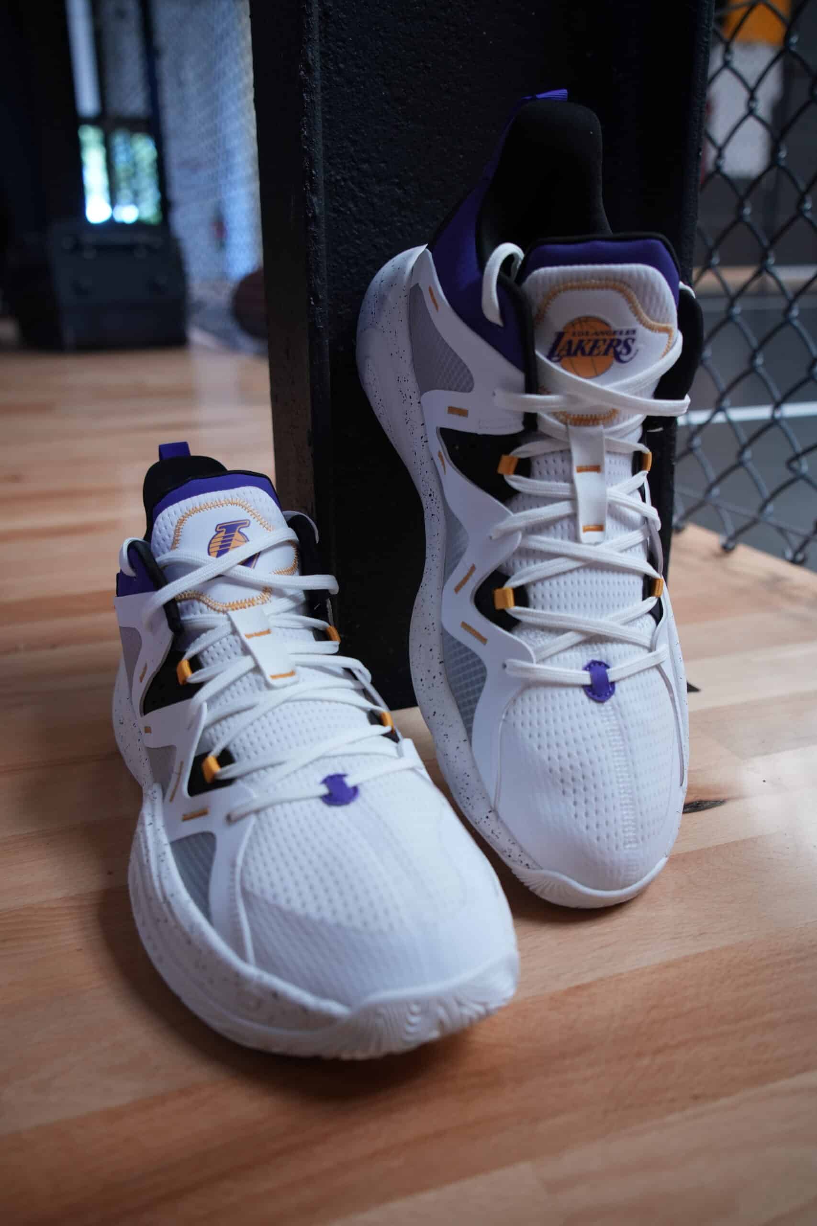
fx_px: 1021
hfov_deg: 43.6
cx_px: 408
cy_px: 613
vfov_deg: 61.9
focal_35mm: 30
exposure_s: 1/400
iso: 1600
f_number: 4
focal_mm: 30
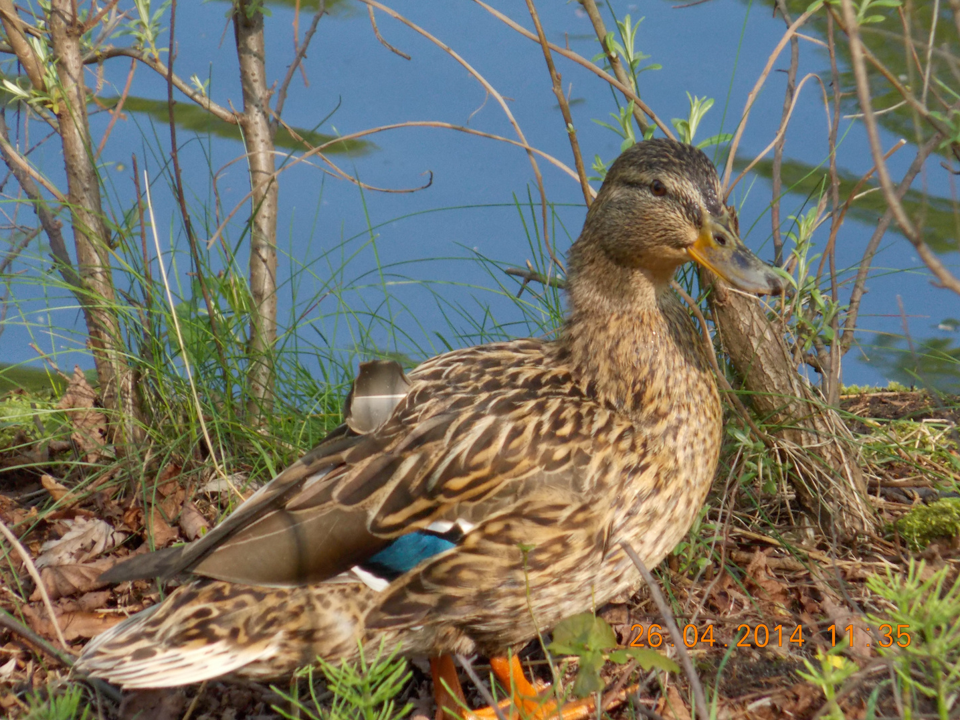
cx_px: 479
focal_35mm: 587
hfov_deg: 3.4
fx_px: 16278
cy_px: 360
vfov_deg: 2.5
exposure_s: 1/125
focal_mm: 104
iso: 250
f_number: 5.9
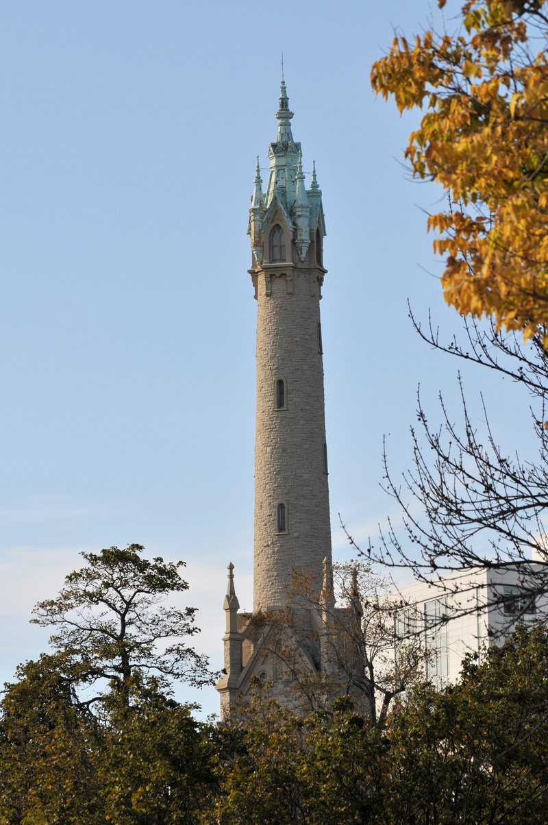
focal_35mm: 248
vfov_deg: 8.3
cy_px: 412
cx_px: 274
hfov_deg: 5.5
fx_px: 5664
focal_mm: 165
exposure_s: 1/400
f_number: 11
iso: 200
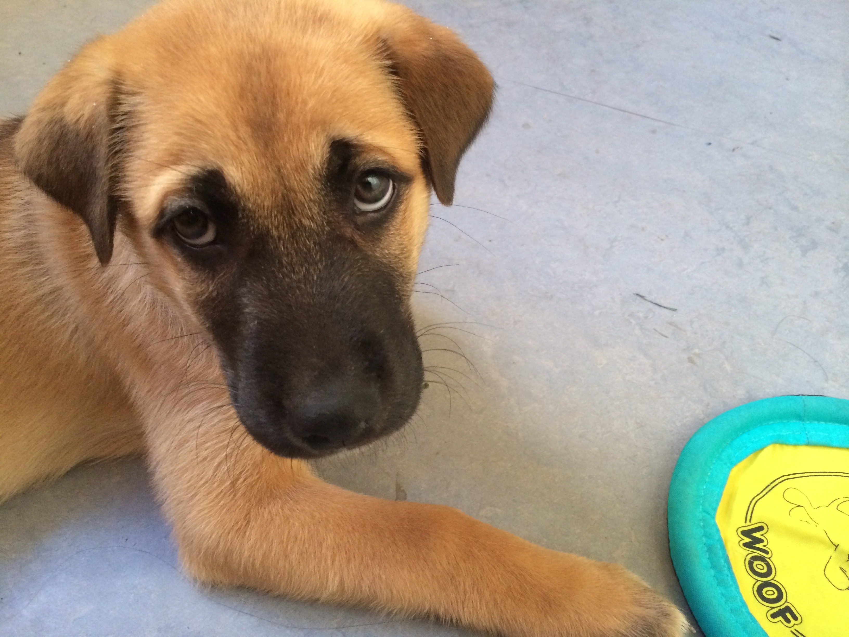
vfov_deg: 46.8
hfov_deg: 60.0
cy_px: 318
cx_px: 424
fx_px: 736
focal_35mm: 30
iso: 250
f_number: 2.2
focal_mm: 4.12
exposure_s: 1/30
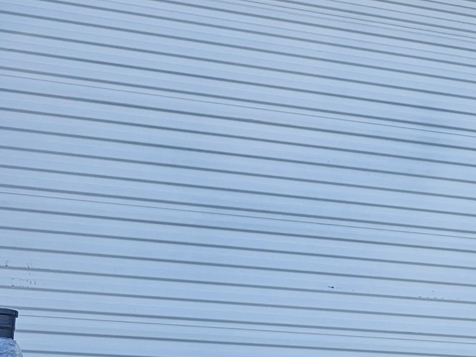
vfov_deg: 13.1
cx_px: 928
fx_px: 1554
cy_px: 234
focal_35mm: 113
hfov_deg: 14.6
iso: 10
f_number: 1.7
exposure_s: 1/220
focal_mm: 6.3
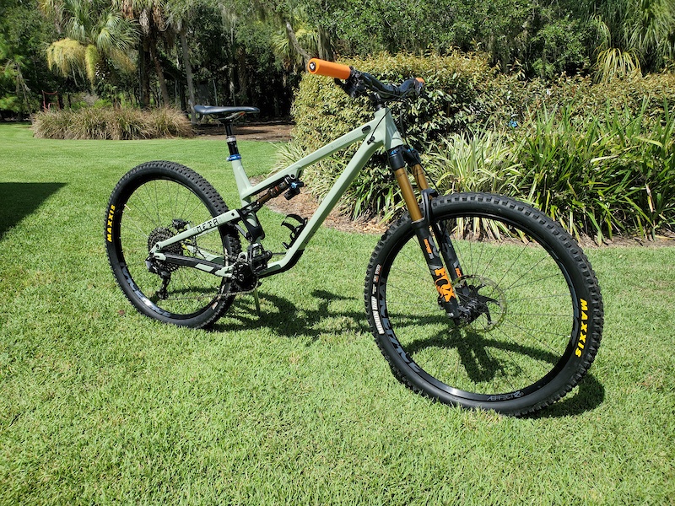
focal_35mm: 26
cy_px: 253
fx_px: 507
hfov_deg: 67.3
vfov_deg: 53.1
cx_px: 338
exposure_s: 1/1470
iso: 50
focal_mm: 4.3
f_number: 2.4
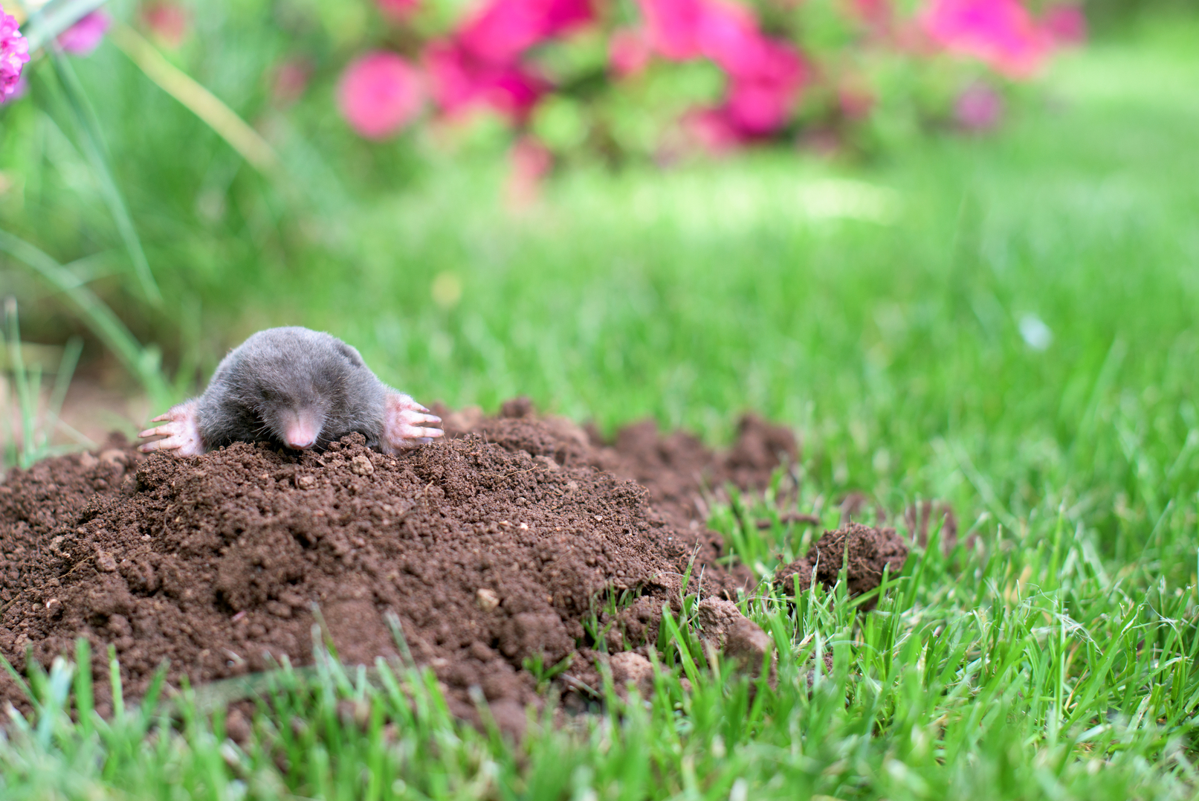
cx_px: 471
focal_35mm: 62
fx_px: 2066
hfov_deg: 32.3
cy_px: 308
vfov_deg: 21.9
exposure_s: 1/400
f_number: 2.8
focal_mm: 50
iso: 250
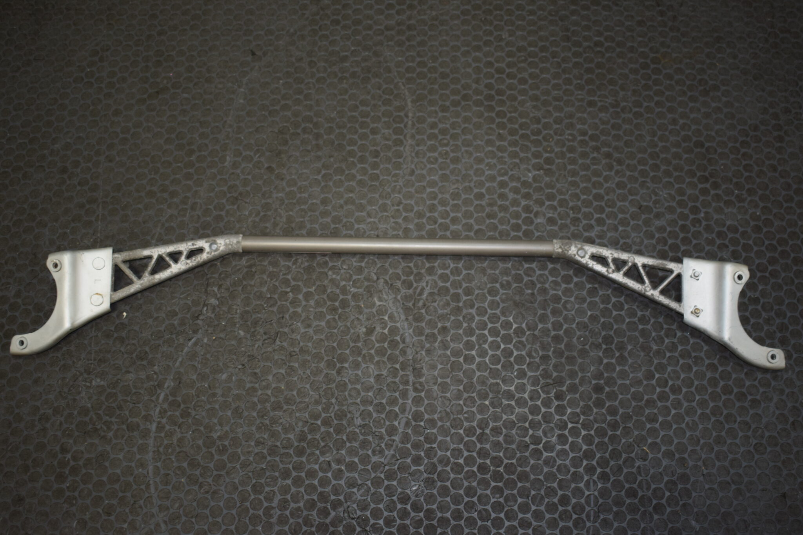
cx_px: 402
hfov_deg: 45.0
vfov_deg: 30.8
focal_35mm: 44
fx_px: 970
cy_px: 268
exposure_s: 1/80
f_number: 4.2
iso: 800
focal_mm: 29
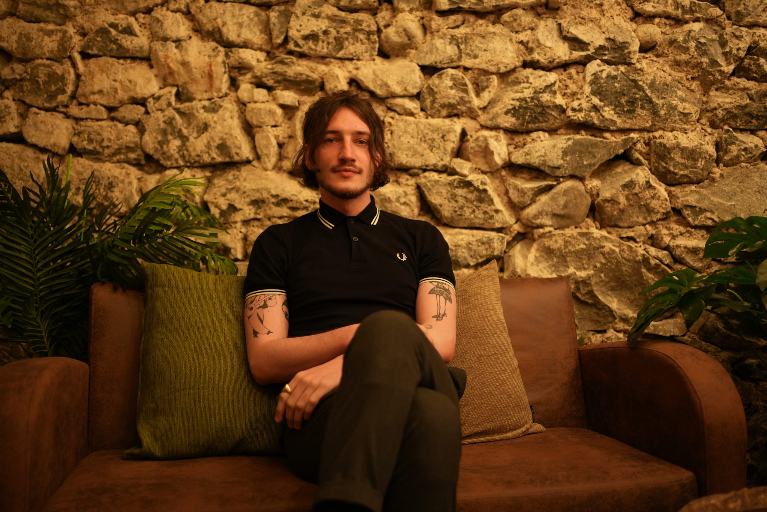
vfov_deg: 37.9
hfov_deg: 54.4
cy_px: 256
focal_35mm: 35
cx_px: 384
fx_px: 746
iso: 1250
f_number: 1.8
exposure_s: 1/20
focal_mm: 35
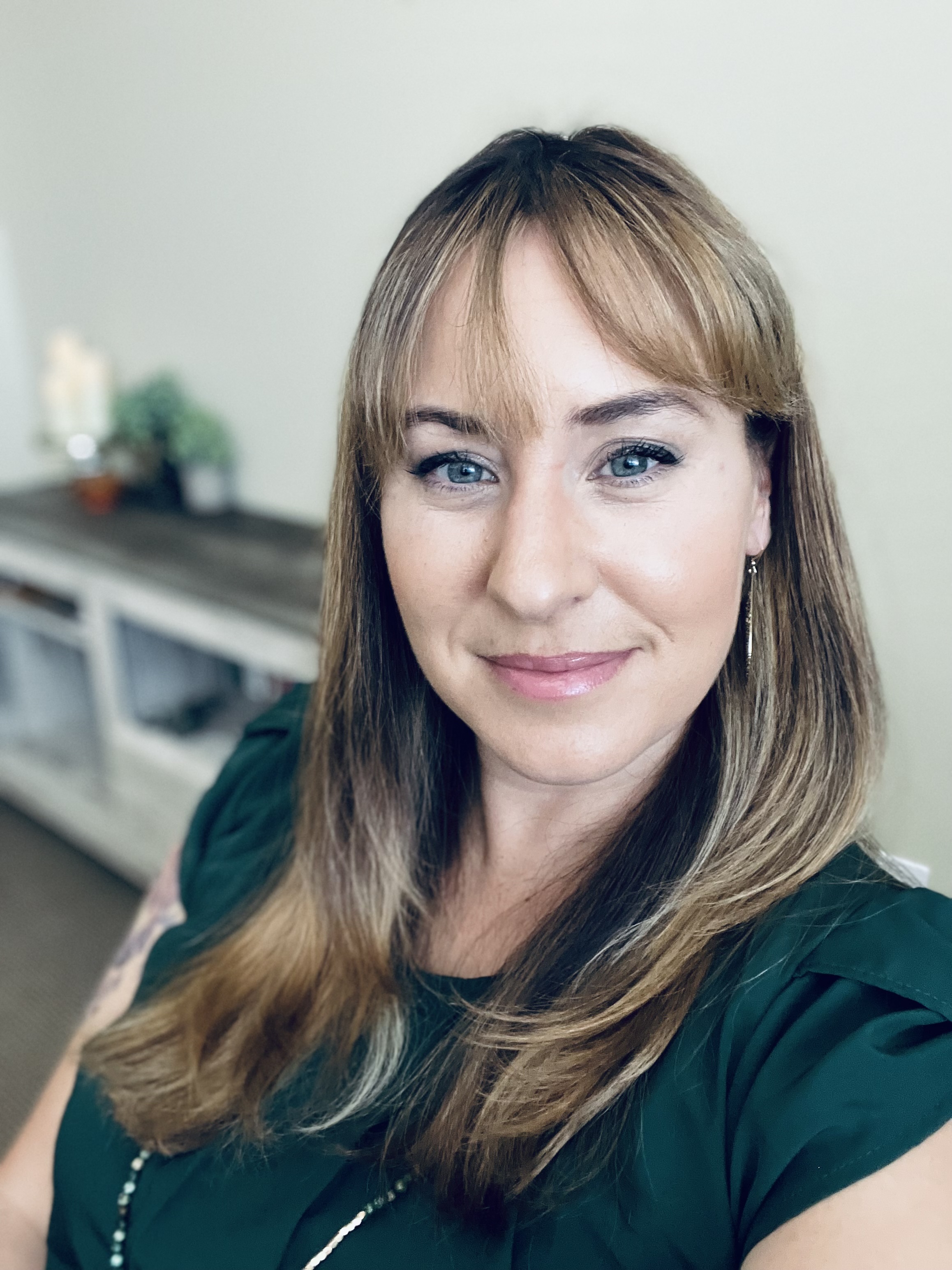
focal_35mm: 30
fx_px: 1100
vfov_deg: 60.0
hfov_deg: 46.8
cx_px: 476
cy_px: 635
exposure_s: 1/58
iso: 400
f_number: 2.2
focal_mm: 2.71
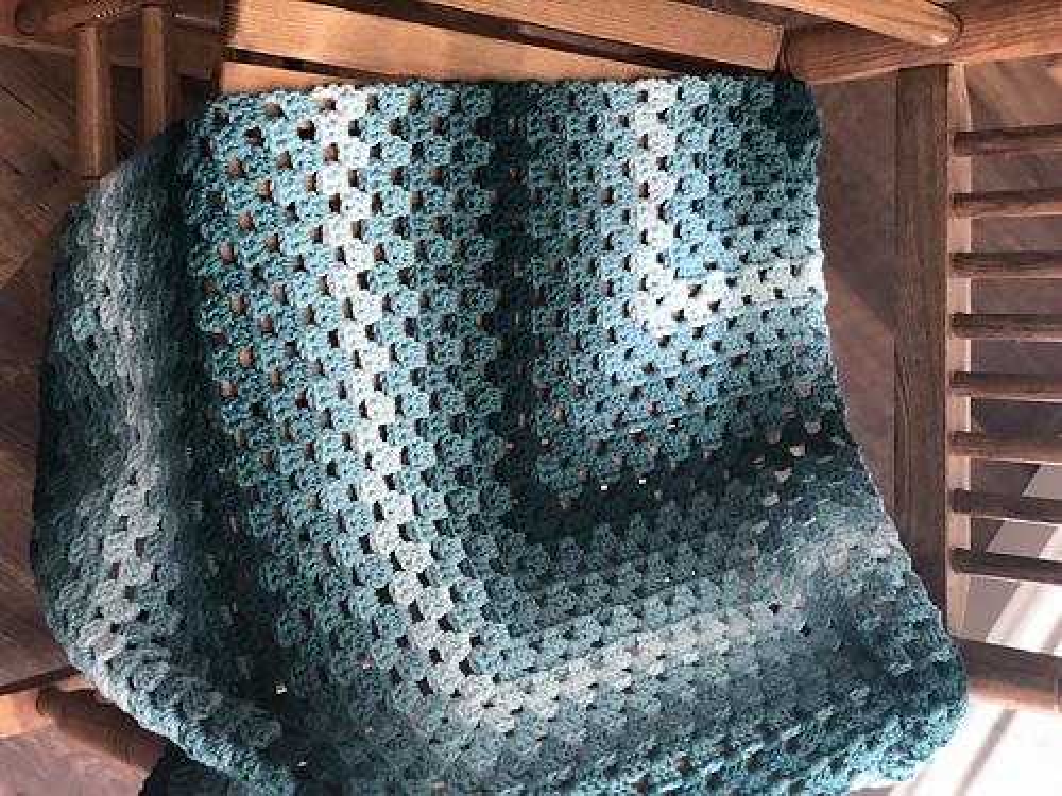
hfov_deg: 33.8
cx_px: 531
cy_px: 398
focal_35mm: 57
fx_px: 1749
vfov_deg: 25.7
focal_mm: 6.6
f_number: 2.8
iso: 125
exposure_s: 1/30
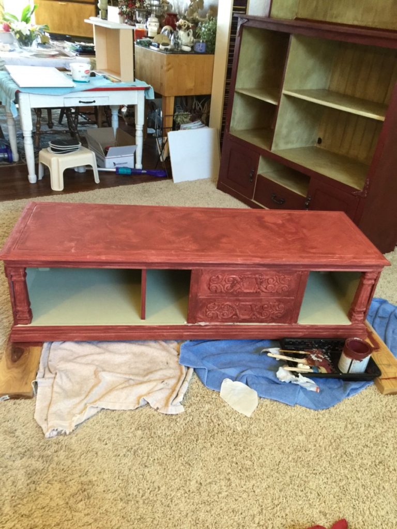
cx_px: 198
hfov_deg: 48.2
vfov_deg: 61.7
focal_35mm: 29
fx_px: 443
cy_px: 264
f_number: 2.2
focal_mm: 4.15
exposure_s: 1/15
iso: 125
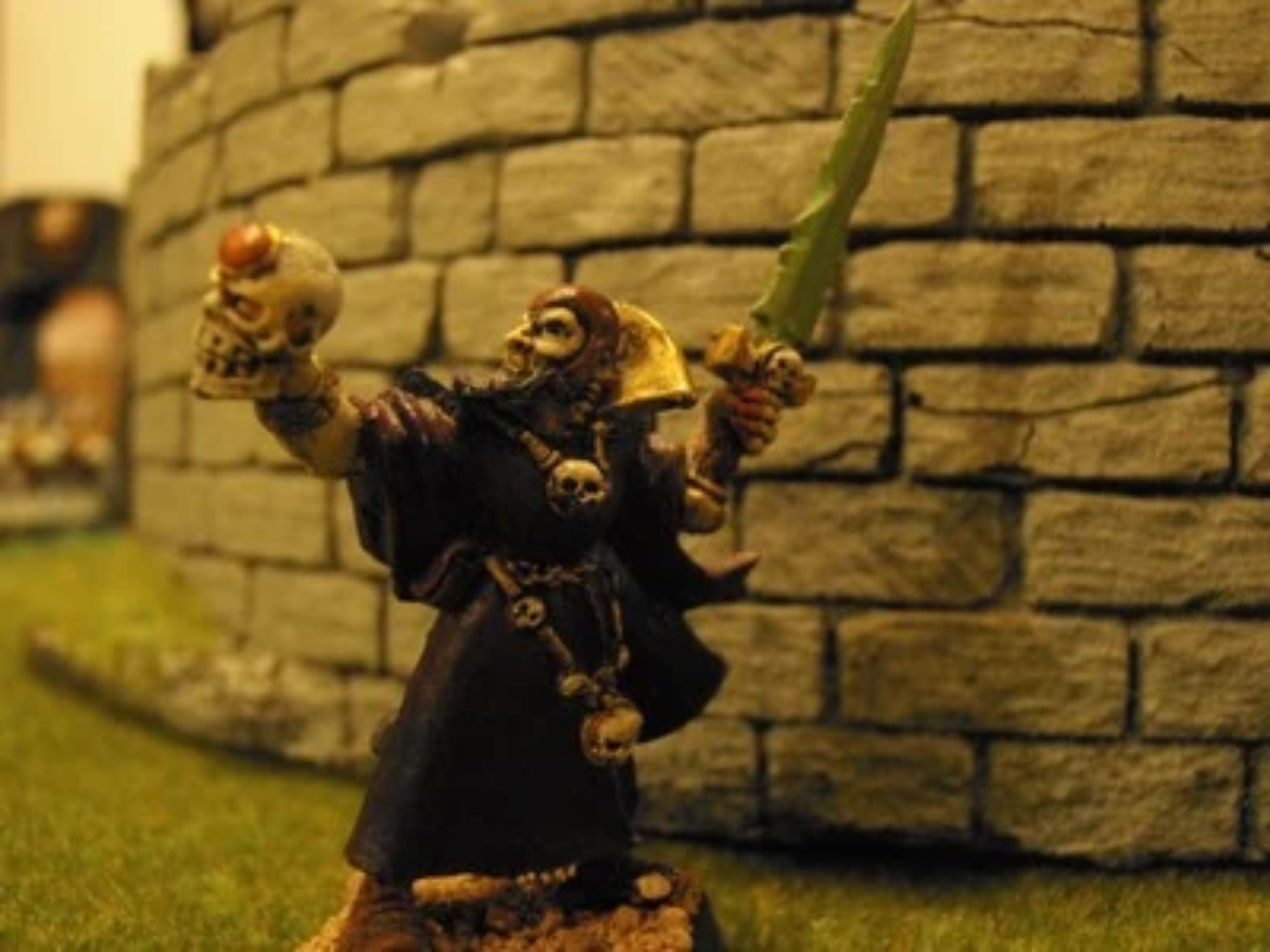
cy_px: 476
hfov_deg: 55.4
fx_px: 1211
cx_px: 635
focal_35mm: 33
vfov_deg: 42.9
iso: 400
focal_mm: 5.93
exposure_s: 1/2
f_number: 3.6
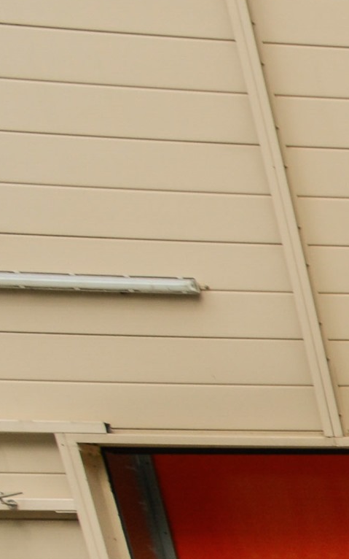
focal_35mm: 96
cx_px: 1417
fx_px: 1460
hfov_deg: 8.0
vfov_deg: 16.2
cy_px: 1151
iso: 200
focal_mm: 14
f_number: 10
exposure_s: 1/125
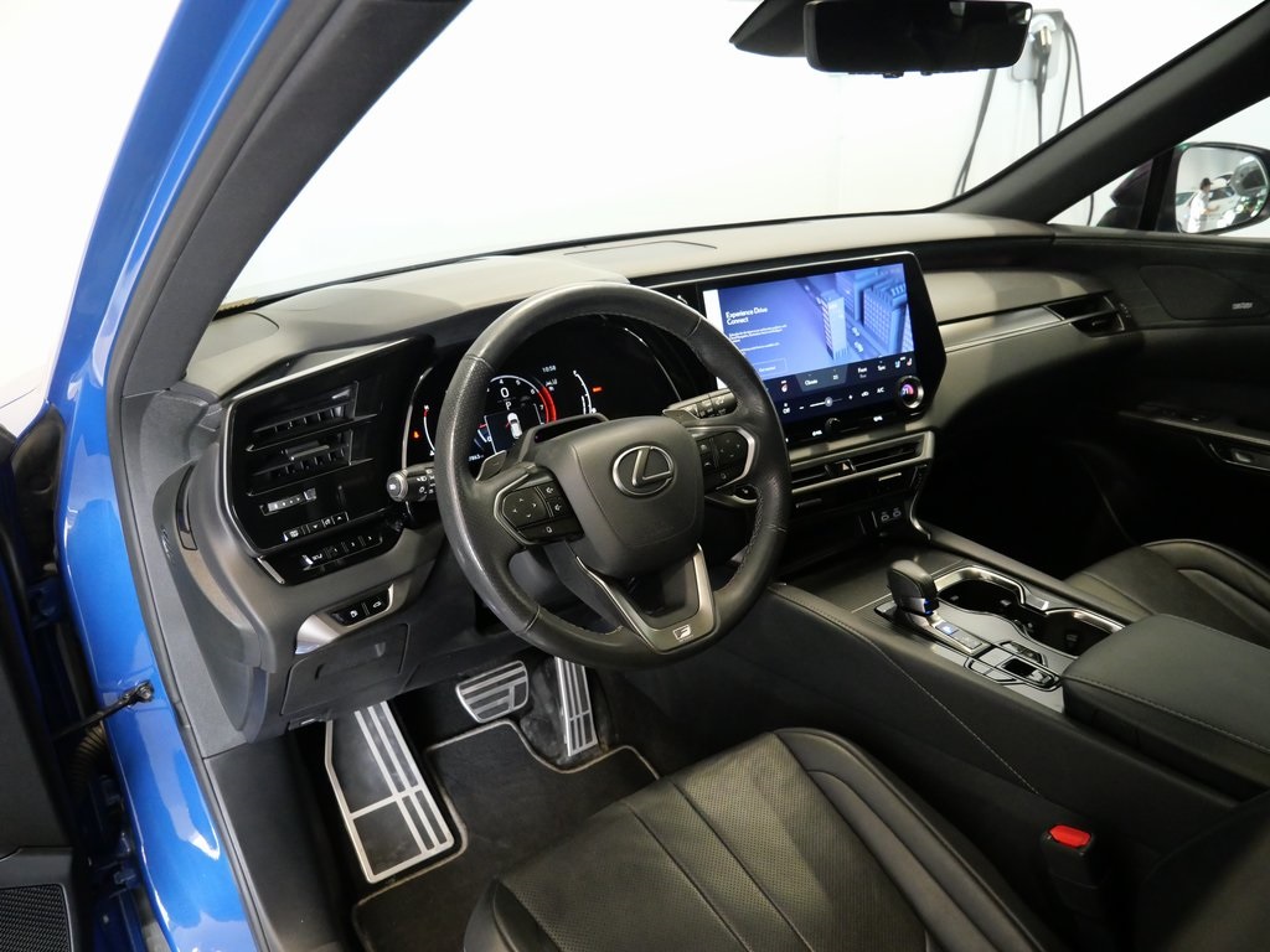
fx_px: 881
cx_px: 635
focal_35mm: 24
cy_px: 476
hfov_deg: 71.6
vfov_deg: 56.8
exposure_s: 1/40
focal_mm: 12
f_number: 3.5
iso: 3200
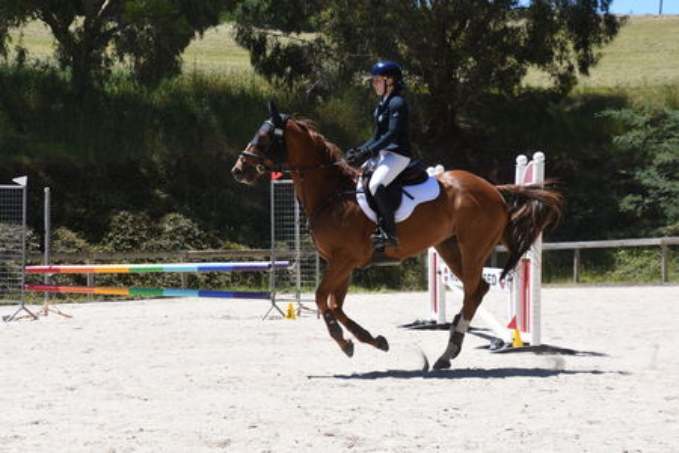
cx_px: 340
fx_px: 1754
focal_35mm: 93
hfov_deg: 21.9
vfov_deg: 14.7
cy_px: 226
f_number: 7.1
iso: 320
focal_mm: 62
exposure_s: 1/800
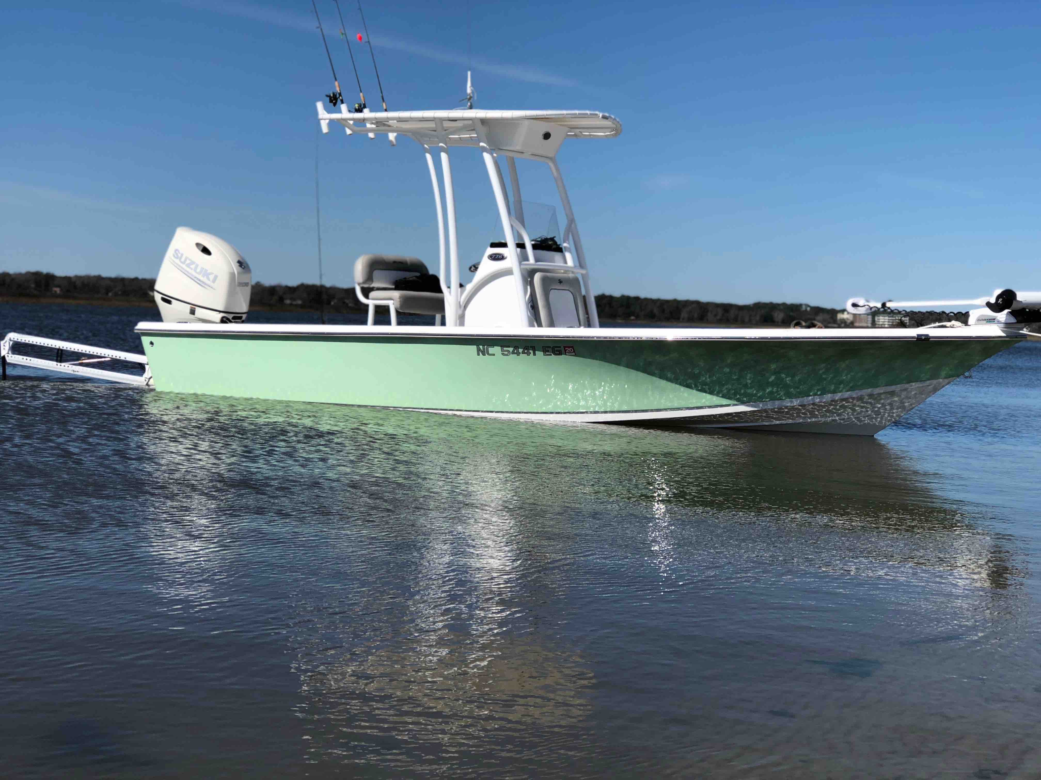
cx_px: 520
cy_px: 390
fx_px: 1714
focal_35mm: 57
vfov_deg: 25.7
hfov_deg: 33.8
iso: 20
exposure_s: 1/1567
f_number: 2.8
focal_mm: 6.6
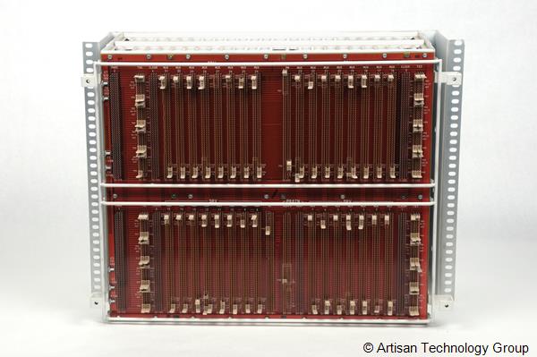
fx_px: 1073
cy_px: 178
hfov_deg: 28.1
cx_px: 268
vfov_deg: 18.9
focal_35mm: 72
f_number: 13
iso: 200
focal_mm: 48
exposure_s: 1/200
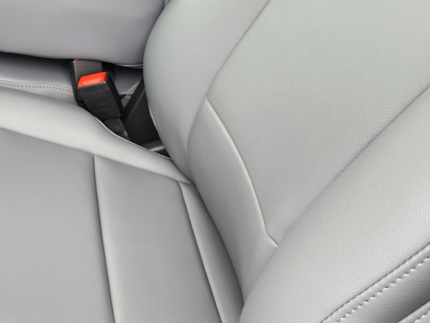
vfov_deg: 27.7
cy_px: 85
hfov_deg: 33.0
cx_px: -24
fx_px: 646
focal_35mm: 52
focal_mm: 5.4
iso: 125
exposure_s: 1/180
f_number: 1.8
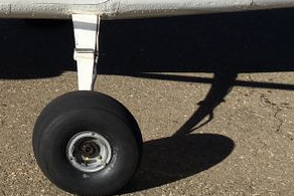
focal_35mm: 96
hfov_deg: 19.5
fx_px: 784
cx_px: -94
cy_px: -106
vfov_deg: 13.4
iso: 25
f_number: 2.2
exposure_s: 1/2404
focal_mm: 4.15
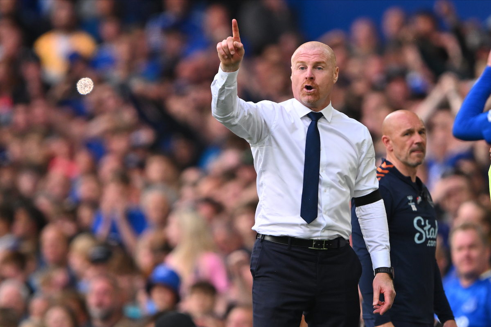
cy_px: 164
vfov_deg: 2.5
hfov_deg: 3.7
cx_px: 246
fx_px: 7637
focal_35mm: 560
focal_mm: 560
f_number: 4
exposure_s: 1/2000
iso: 1250
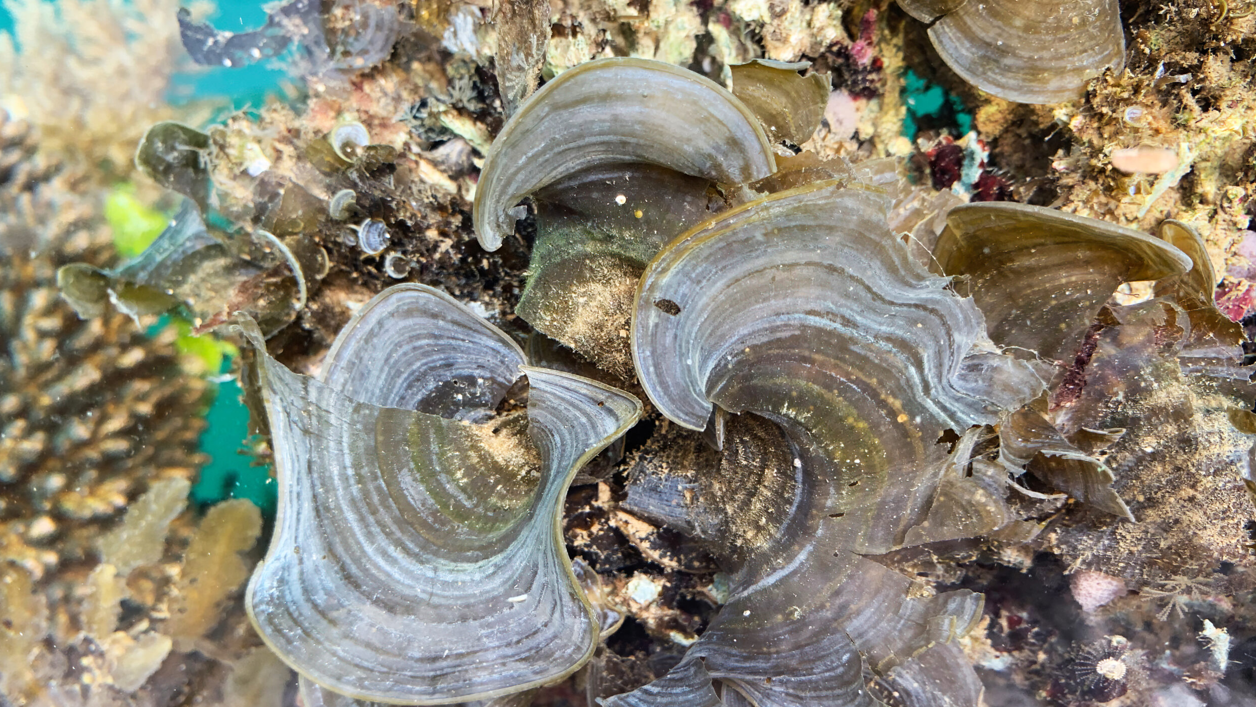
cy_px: 437
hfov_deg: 66.1
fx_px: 966
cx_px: 636
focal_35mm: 29
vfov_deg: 39.9
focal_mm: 4.25
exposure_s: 1/122
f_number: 1.8
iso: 32
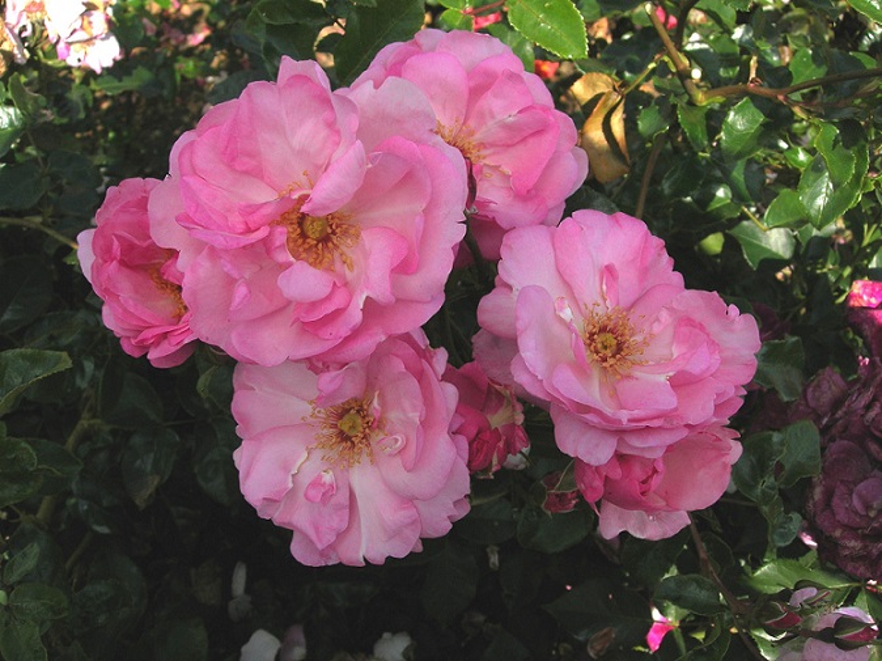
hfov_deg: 49.0
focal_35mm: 38
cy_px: 330
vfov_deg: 37.7
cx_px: 441
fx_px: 968
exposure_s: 1/654
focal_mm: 7.8
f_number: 4.8
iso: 64
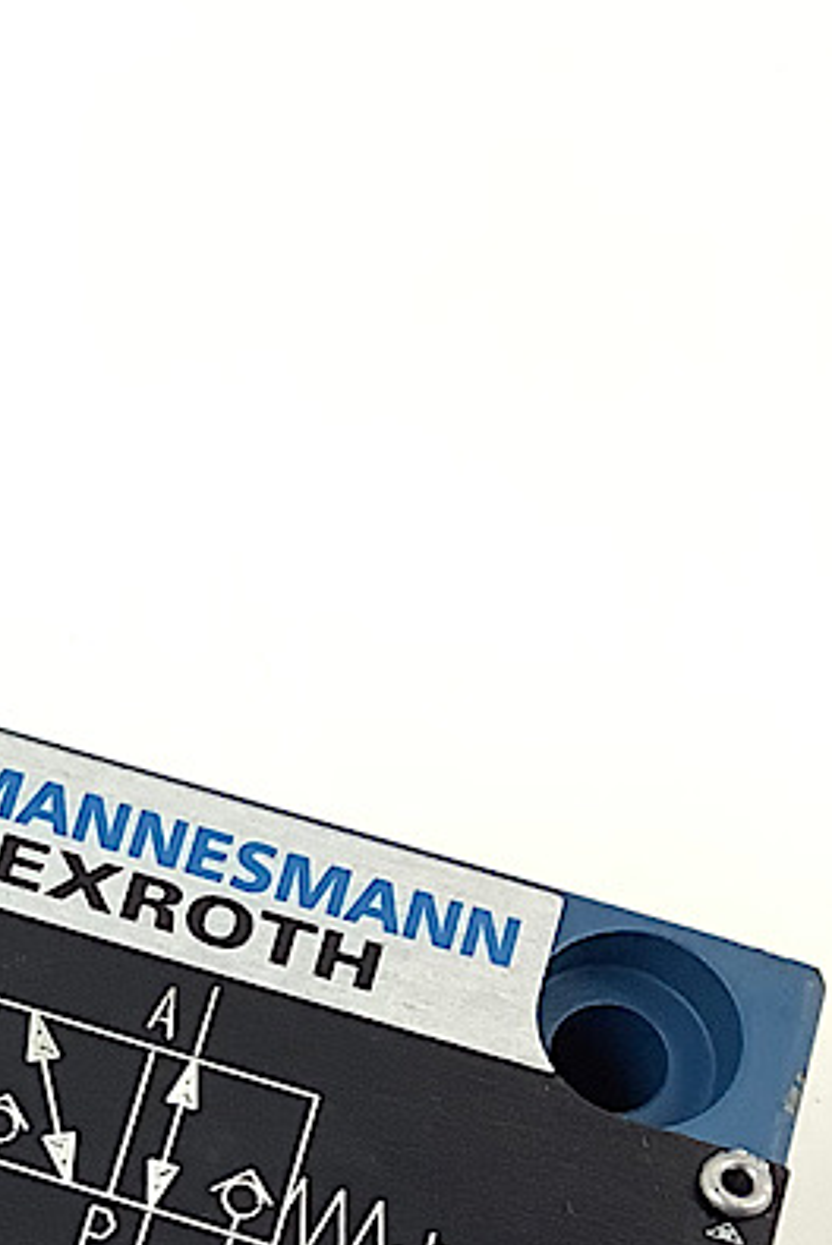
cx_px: -528
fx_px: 3357
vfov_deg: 20.2
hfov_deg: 13.1
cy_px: 1327
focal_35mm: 97
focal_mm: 3.3
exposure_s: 1/50
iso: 100
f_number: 2.4
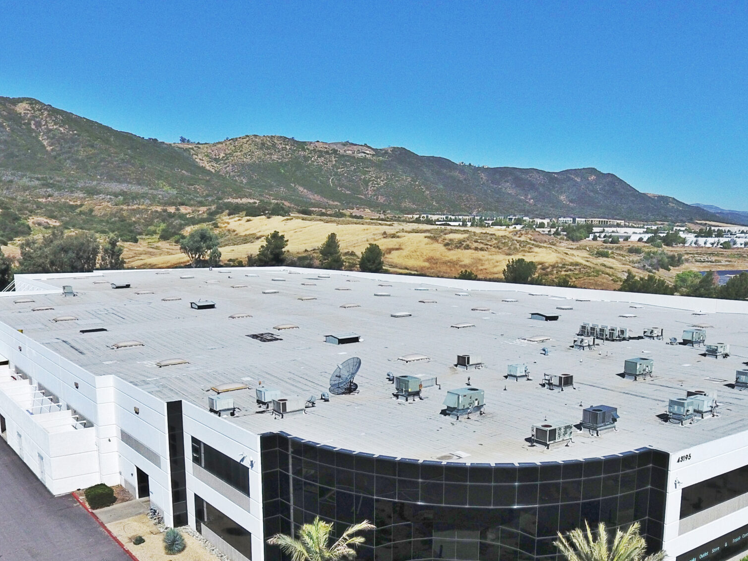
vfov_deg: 41.0
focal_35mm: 34
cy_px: 391
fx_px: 735
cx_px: 433
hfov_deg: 53.7
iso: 100
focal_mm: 3.61
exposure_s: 1/3597
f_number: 2.8
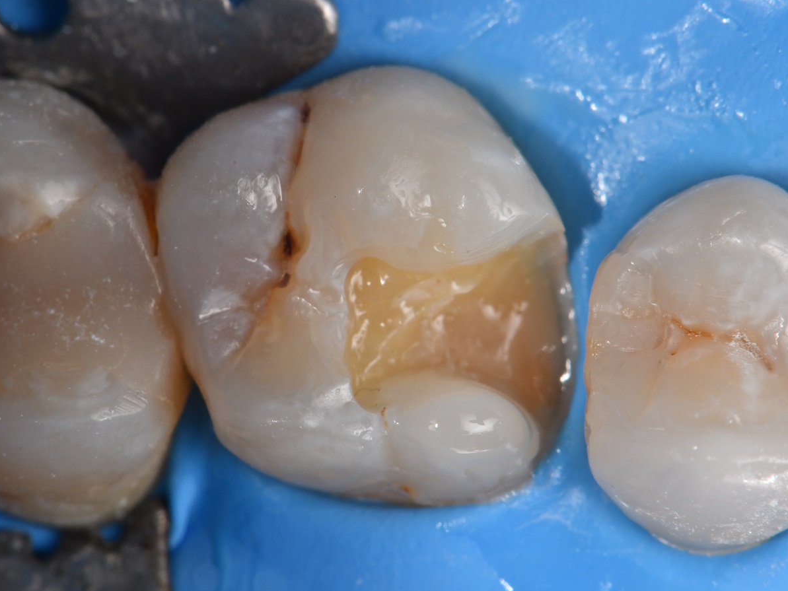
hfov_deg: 11.6
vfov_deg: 8.7
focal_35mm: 171
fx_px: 3893
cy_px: 296
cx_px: 369
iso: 200
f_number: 32
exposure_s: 1/160
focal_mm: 105
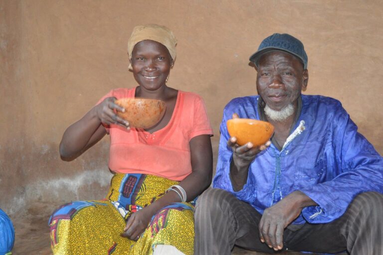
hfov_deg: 35.1
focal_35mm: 57
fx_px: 606
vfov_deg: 23.7
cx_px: 192
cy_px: 128
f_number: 4.8
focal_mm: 38
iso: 2200
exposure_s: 1/60
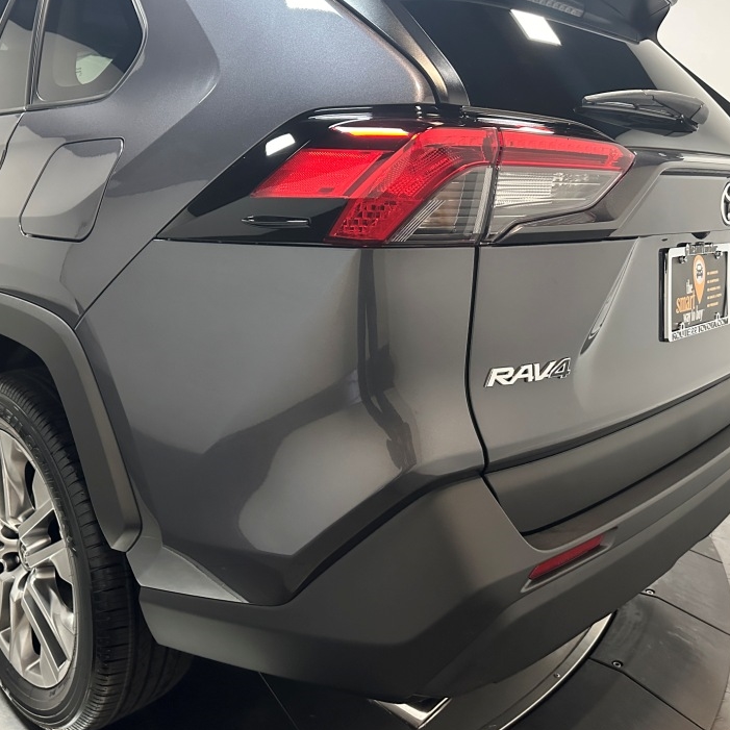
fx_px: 740
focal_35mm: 31
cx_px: 333
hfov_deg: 52.5
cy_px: 358
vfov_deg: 52.5
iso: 800
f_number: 1.78
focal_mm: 6.86
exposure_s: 1/60
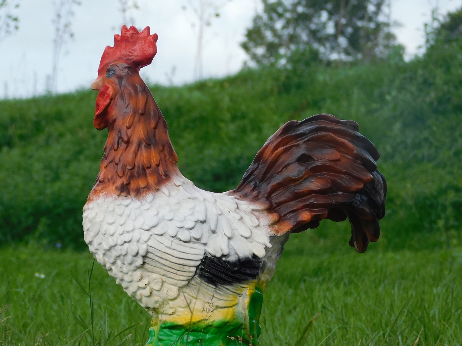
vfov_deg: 7.4
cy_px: 173
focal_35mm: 202
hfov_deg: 9.8
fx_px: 2696
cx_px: 231
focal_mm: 35.9
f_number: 5.4
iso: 125
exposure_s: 1/400
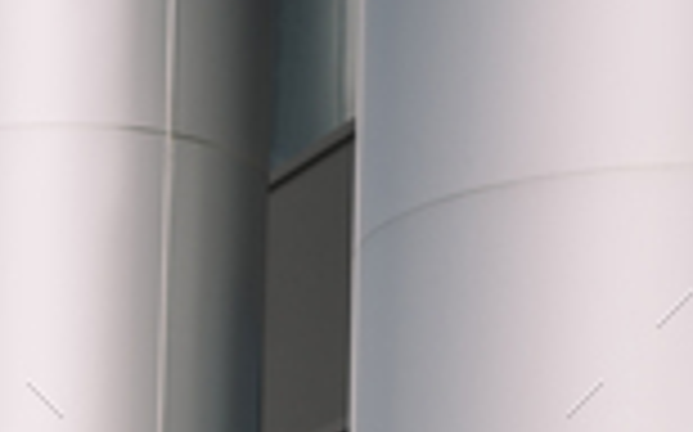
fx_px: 4265
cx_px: -382
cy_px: 878
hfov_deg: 9.0
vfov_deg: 5.7
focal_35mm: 226
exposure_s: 1/2500
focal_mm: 58
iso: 160
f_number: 3.5
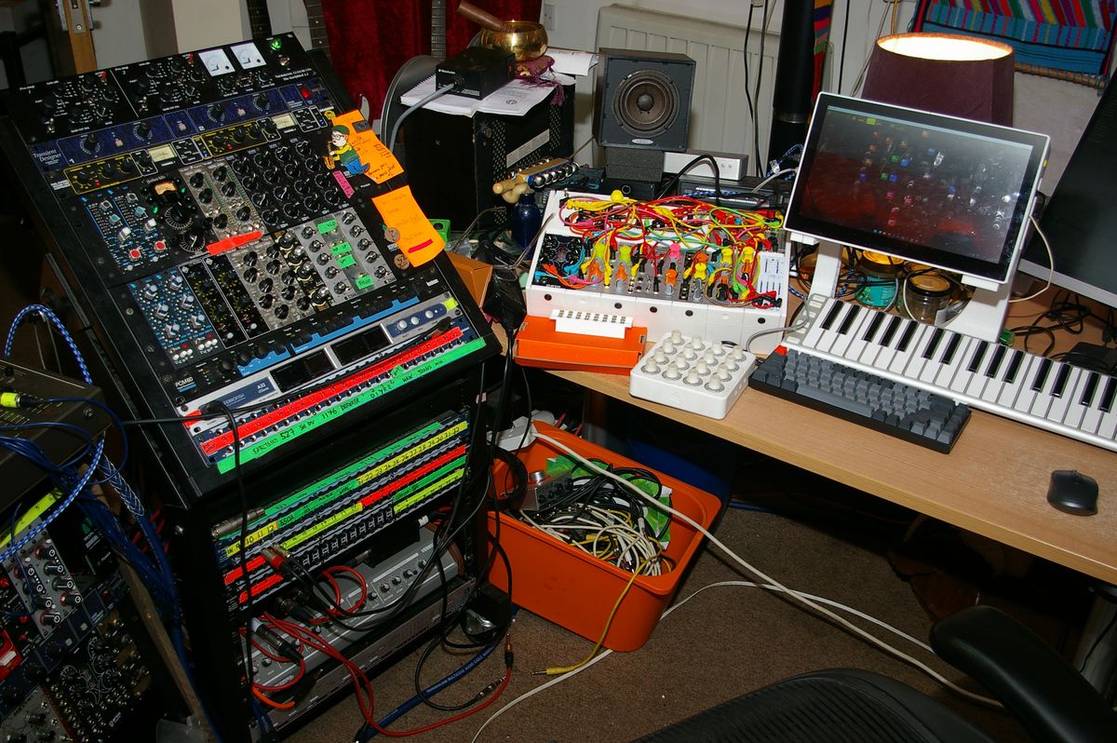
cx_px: 558
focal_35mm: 36
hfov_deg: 53.2
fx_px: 1116
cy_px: 372
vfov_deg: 36.8
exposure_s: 1/60
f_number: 4.5
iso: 200
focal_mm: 24
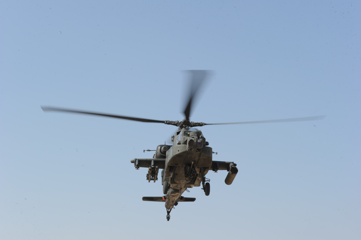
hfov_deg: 28.9
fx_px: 701
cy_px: 120
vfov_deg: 19.4
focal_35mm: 70
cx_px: 180
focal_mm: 70
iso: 400
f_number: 18
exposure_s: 1/200
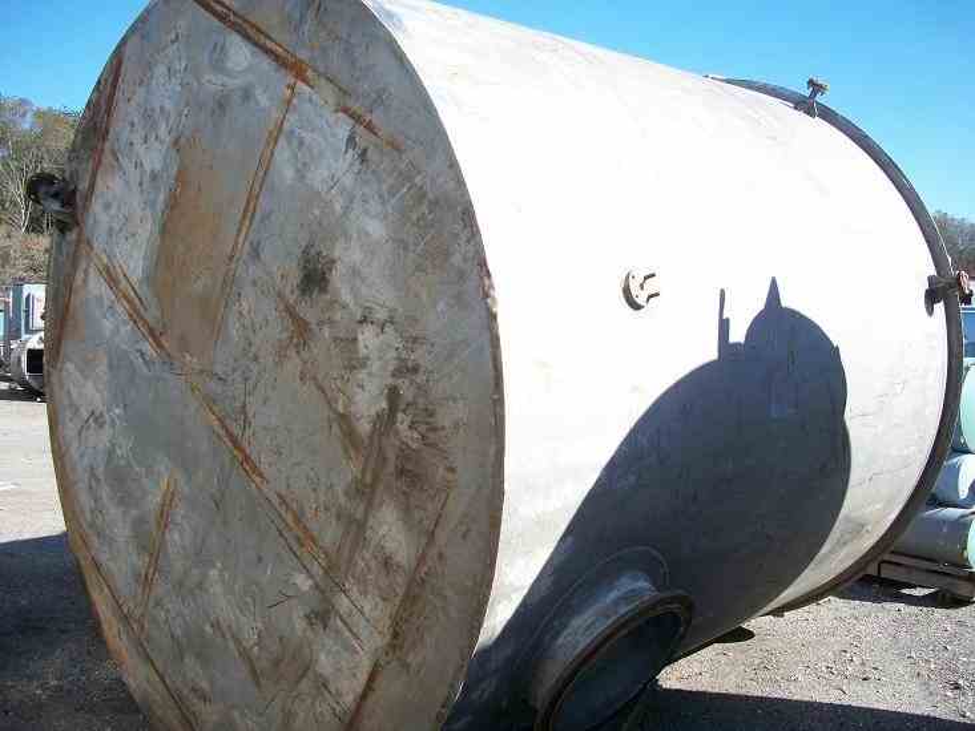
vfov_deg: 40.7
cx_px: 488
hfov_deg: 52.6
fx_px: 986
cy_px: 366
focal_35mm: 35
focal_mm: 6.3
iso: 80
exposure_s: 1/500
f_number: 3.1
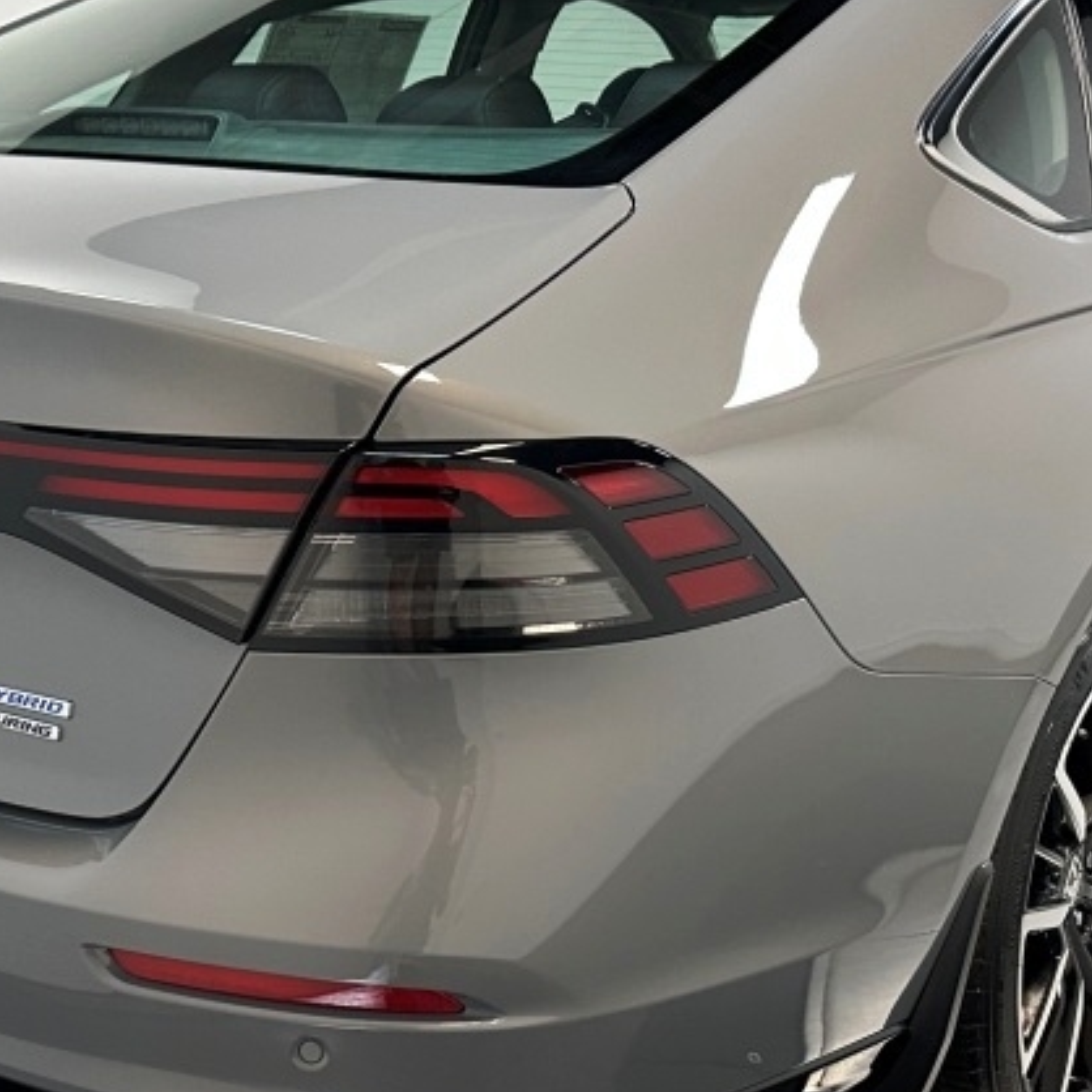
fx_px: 1856
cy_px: 619
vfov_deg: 32.7
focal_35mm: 52
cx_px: 465
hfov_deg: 32.7
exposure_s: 1/60
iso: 400
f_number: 1.78
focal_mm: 6.86
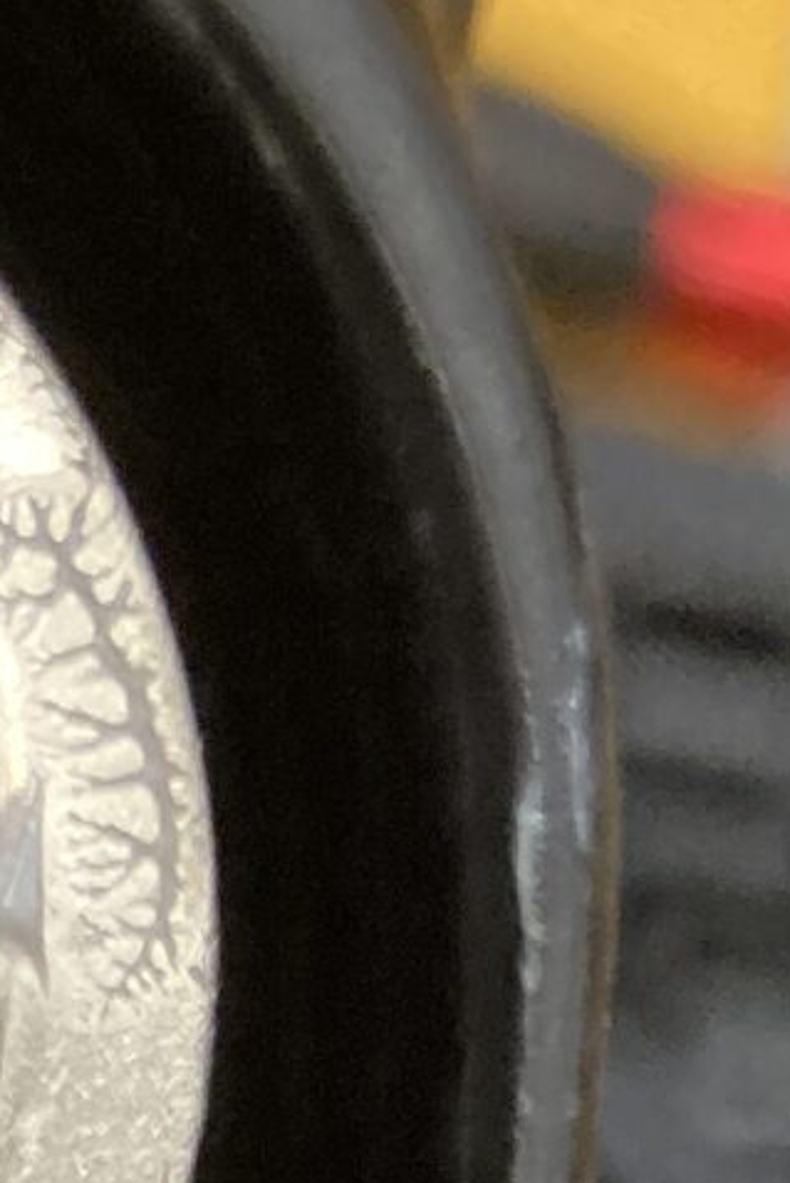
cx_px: -1018
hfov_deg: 8.2
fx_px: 5131
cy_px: 3039
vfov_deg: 10.8
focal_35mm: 156
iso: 200
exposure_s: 1/60
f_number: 1.8
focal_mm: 3.99
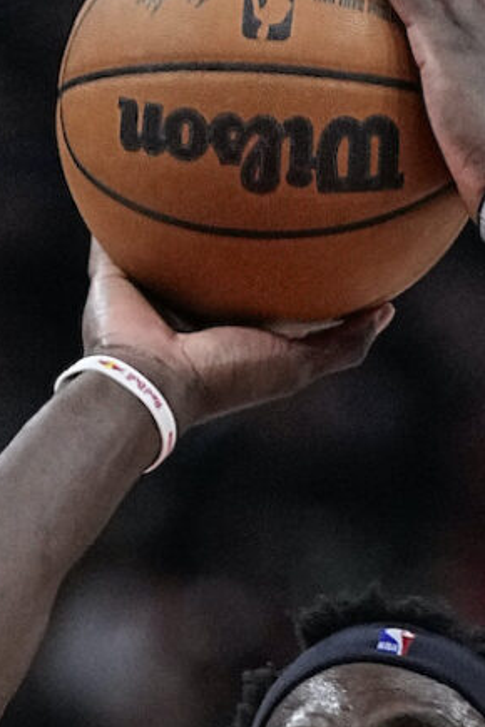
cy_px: 1467
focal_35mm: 942
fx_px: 19035
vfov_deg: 2.2
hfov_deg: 1.5
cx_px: 369
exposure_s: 1/1500
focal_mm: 200
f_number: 2.8
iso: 2500
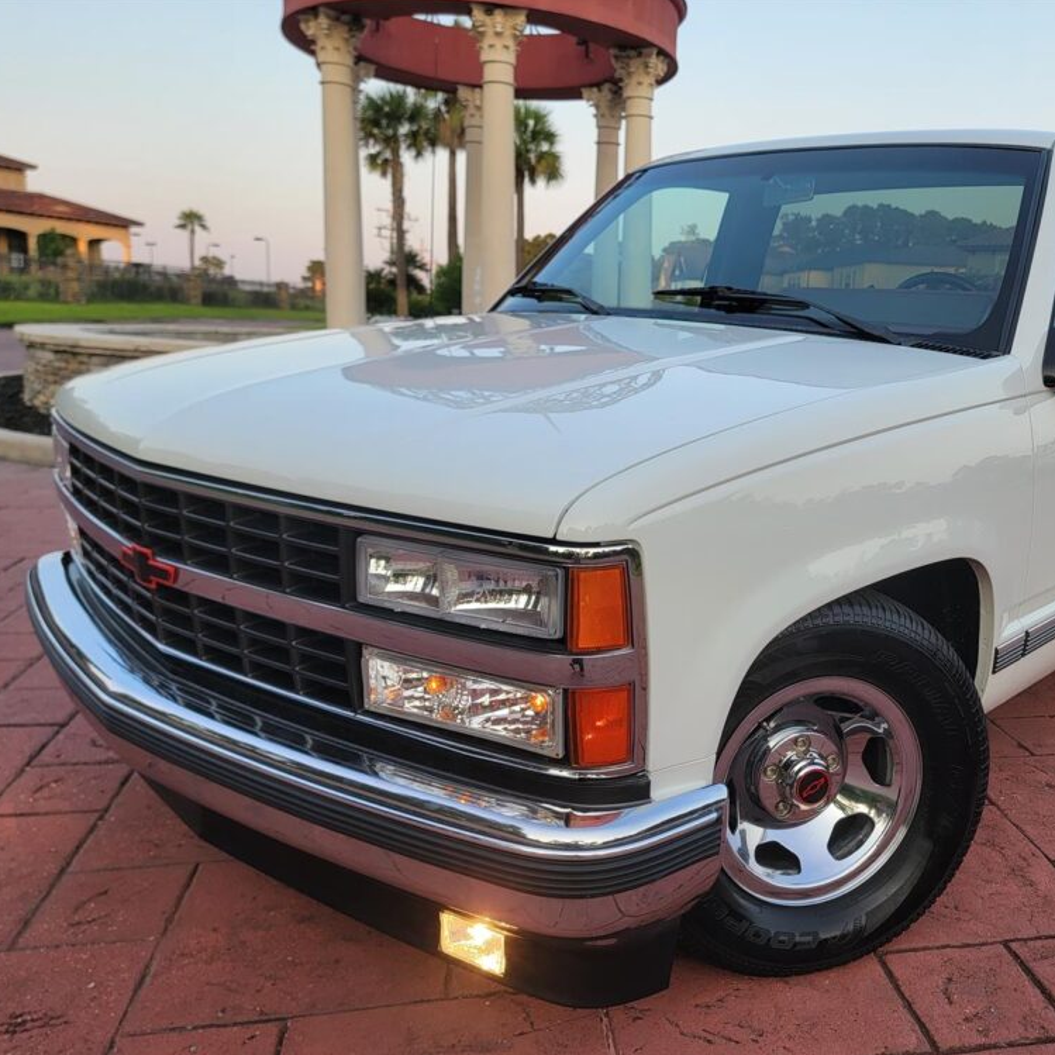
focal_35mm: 29
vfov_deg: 55.6
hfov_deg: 55.0
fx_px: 1000
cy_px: 537
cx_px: 659
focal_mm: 6.7
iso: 20
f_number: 1.8
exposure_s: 1/120
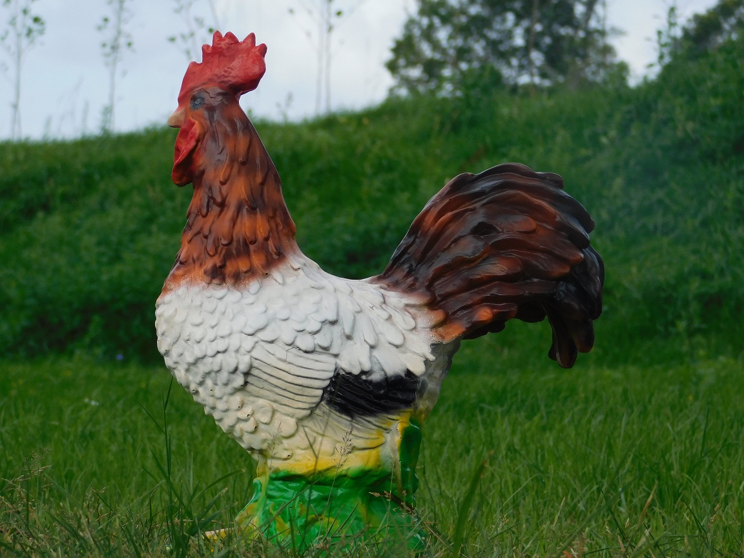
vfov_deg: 8.1
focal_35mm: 184
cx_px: 372
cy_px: 279
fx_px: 3955
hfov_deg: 10.7
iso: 125
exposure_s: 1/500
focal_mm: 32.7
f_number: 5.4
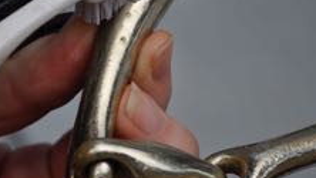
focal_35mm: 537
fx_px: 4501
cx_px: 142
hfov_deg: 4.0
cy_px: 68
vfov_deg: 2.3
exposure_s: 1/500
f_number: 5.6
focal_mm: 190
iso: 200
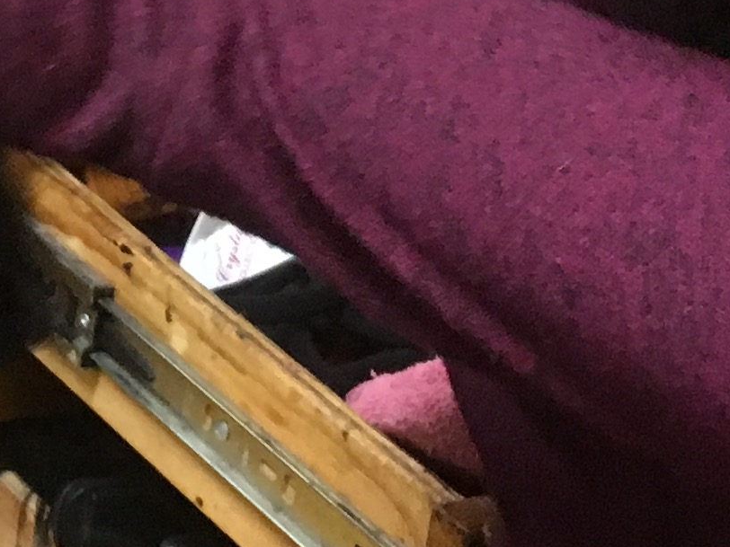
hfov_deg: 13.0
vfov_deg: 9.9
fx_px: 3037
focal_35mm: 144
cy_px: -321
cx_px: -376
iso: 200
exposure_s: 1/24
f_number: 2.2
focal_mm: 4.15
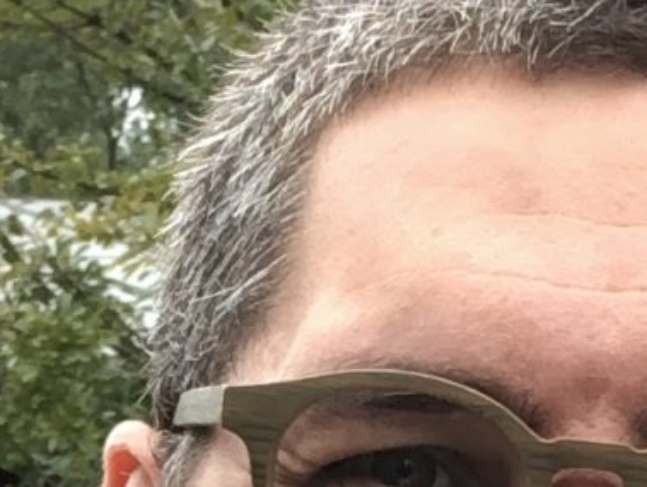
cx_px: 370
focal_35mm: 216
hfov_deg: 9.2
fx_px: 4041
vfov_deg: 6.5
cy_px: 1218
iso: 20
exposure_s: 1/149
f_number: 2.2
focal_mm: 2.87
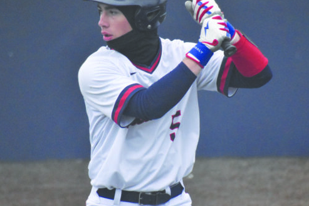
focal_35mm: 685
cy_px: 110
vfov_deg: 2.0
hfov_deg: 3.0
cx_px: 174
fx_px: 5875
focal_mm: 300
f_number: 6.3
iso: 5000
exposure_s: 1/4000
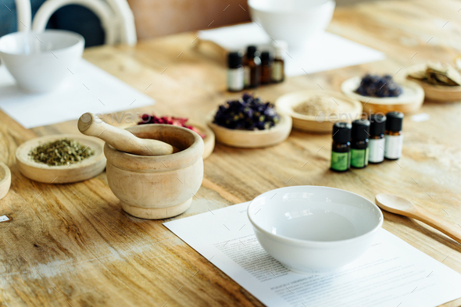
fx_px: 960
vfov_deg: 18.2
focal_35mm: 75
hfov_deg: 27.0
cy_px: 154
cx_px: 230
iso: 400
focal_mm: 75
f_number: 2.8
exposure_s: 1/200
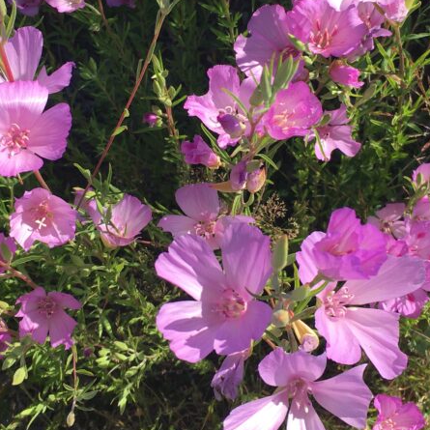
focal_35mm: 59
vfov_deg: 28.9
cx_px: 201
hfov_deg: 29.1
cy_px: 143
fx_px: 829
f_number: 2.2
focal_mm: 4.15
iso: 25
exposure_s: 1/938
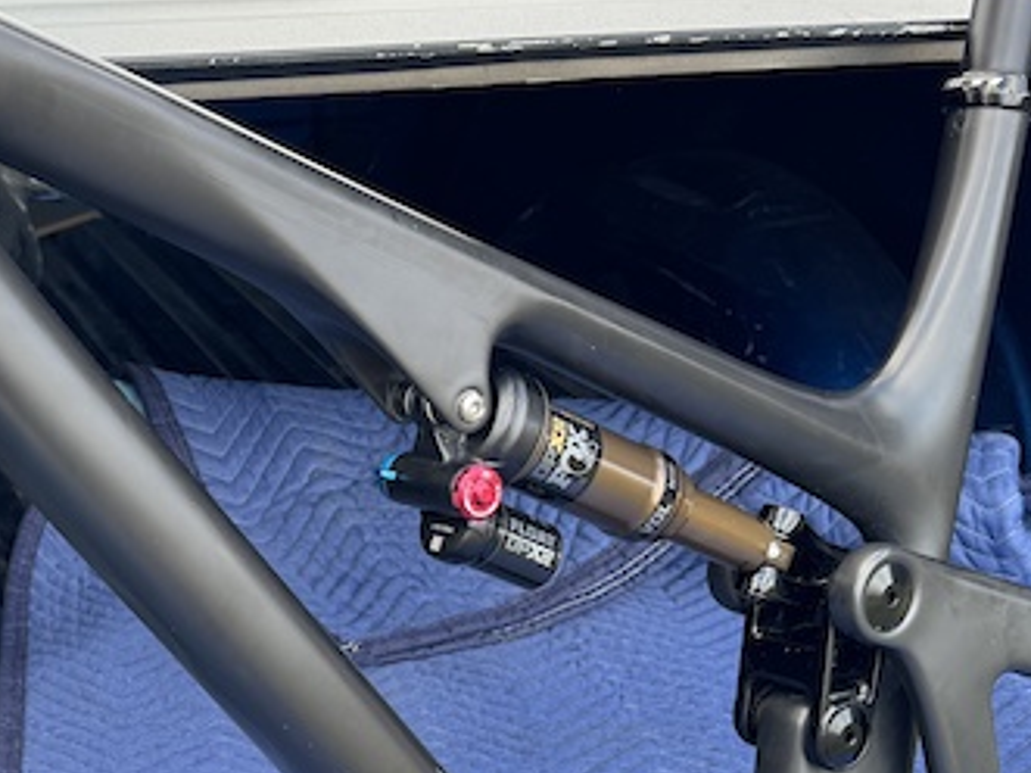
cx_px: 159
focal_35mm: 58
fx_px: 1727
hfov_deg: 32.1
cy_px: 598
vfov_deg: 24.9
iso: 64
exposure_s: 1/159
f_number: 1.78
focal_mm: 6.86
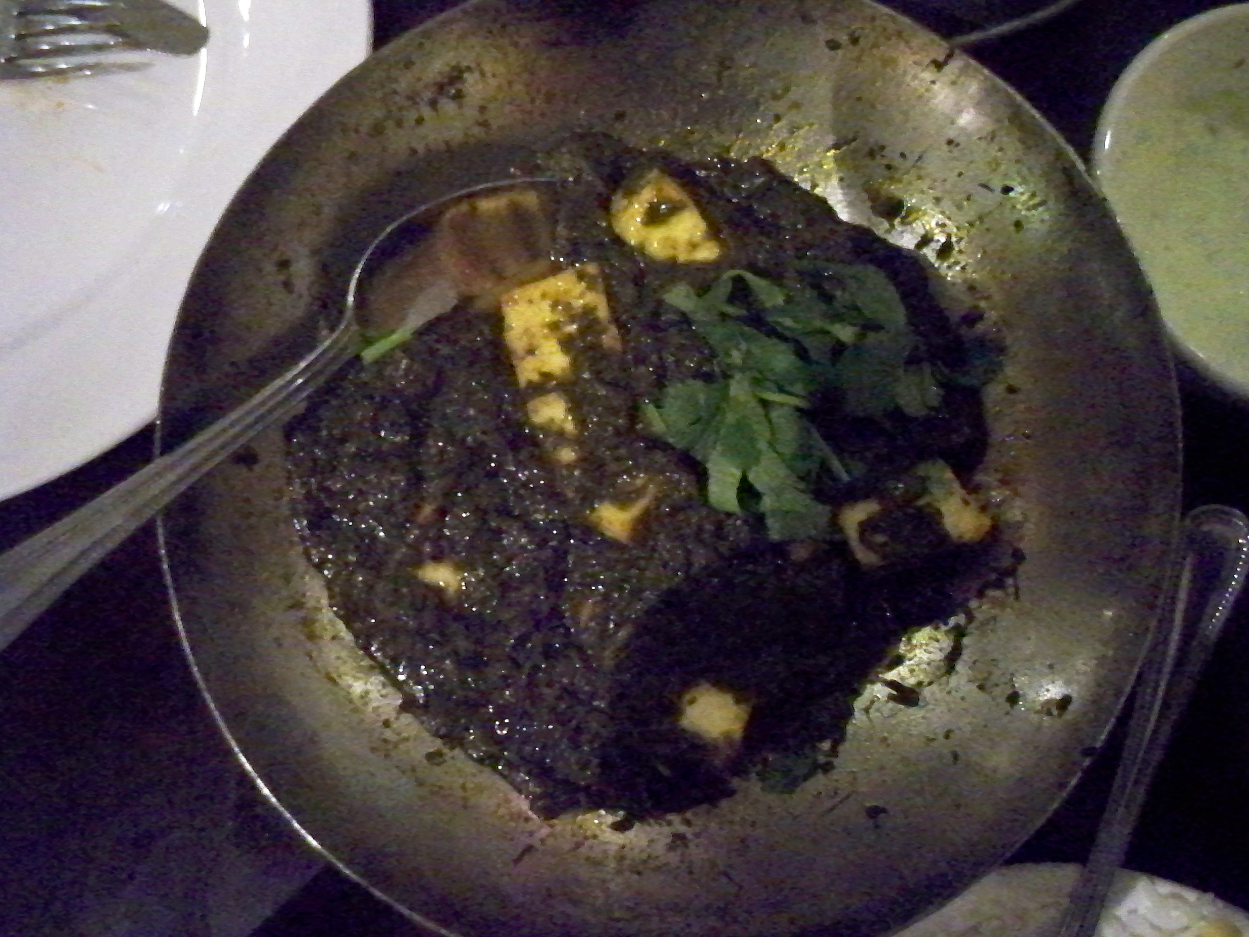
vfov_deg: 40.7
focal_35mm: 35
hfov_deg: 52.6
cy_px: 468
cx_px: 624
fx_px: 1263
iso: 3200
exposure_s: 1/60
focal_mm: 6.3
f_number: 3.1
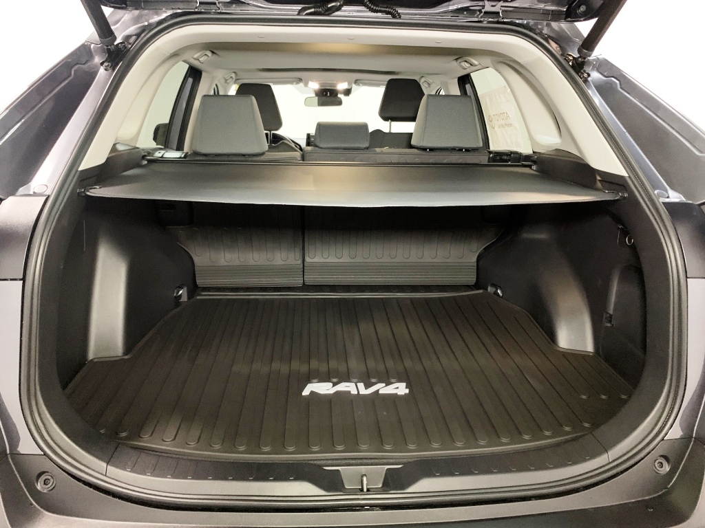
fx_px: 530
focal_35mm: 26
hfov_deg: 67.3
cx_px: 352
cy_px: 264
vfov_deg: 53.1
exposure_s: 1/24
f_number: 1.8
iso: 640
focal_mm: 4.25
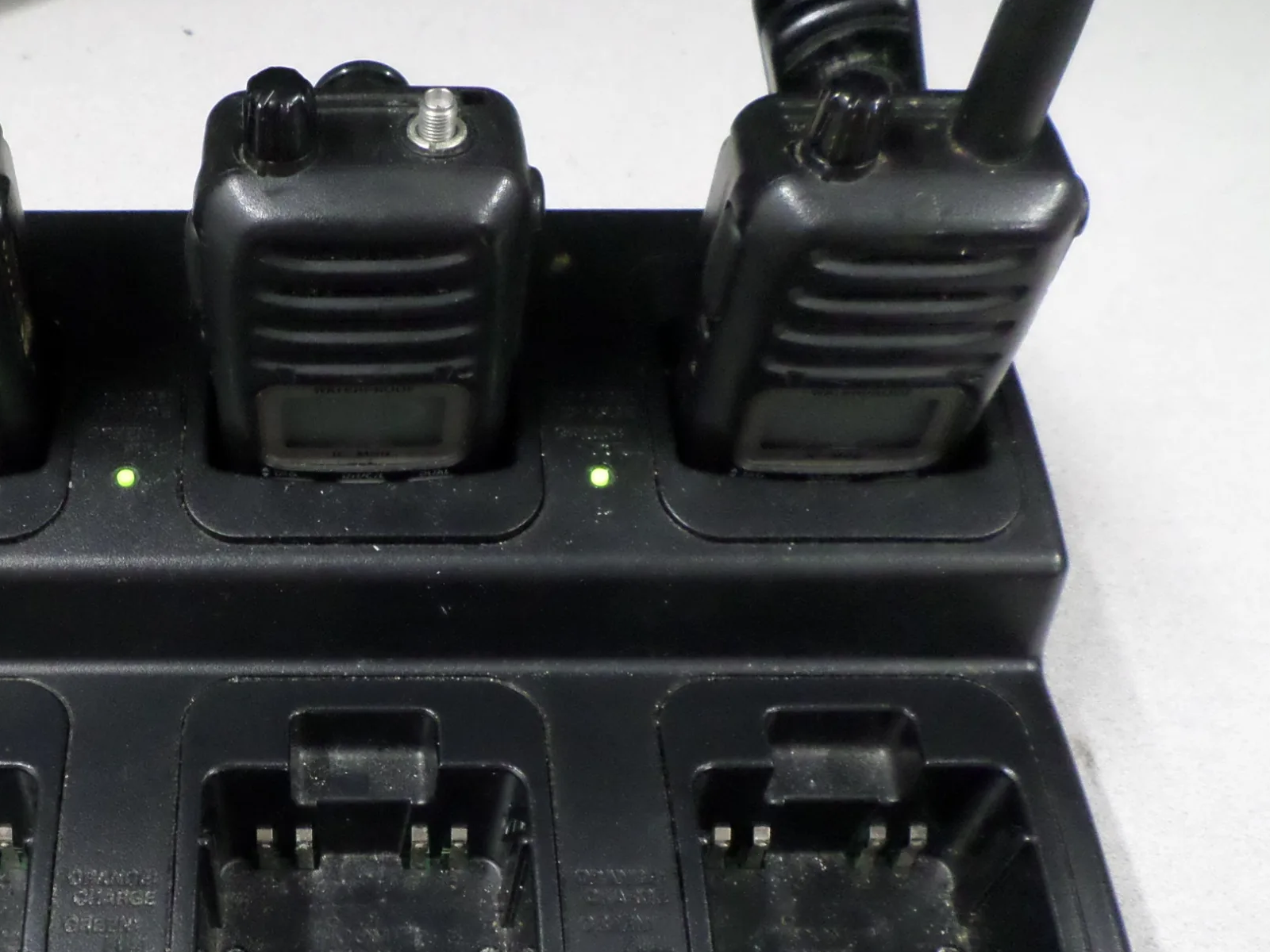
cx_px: 317
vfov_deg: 35.6
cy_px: 640
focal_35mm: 40
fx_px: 1468
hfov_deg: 45.2
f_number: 2.5
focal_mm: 4.5
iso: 400
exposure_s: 1/30
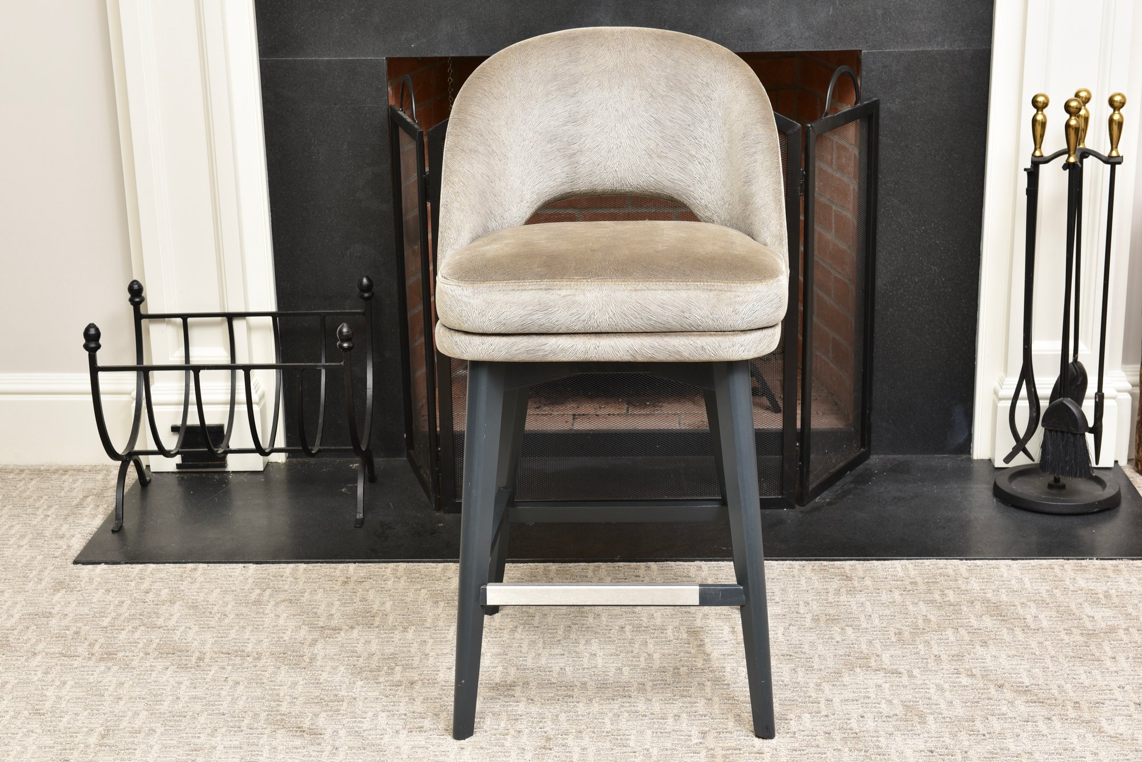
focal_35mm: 60
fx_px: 1904
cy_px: 381
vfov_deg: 22.6
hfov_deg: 33.4
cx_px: 571
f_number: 10
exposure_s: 1/60
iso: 100
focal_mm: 60
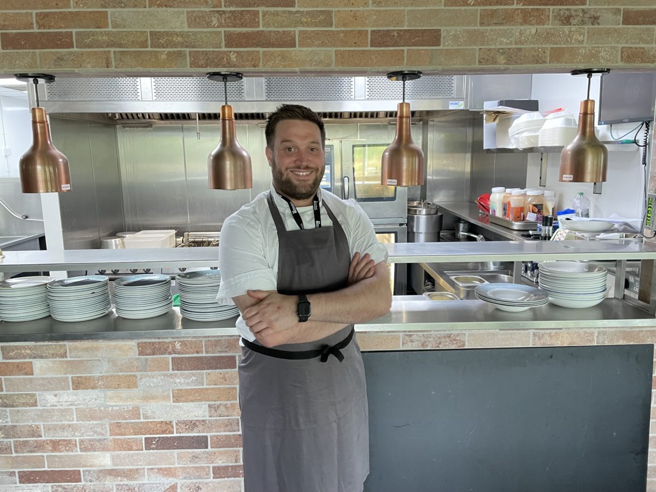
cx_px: 328
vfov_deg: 53.1
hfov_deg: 67.3
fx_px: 493
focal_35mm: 26
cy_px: 246
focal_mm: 4.2
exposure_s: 1/50
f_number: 1.6
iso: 320
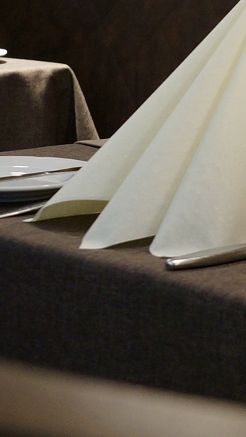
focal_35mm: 119
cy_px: -59
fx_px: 1379
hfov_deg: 9.4
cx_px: 538
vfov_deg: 17.3
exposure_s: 1/60
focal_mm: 20
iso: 800
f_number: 4
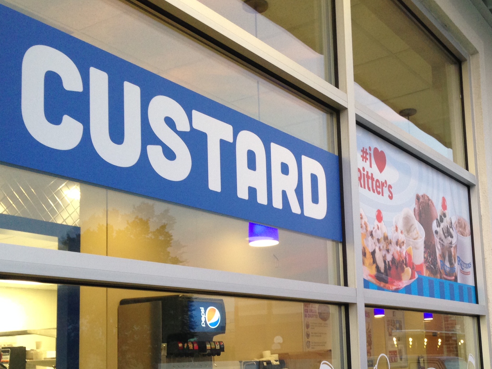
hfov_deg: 38.6
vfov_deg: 29.3
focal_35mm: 49
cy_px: 263
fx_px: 696
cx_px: 312
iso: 100
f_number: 2.4
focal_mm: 4.12
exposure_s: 1/20
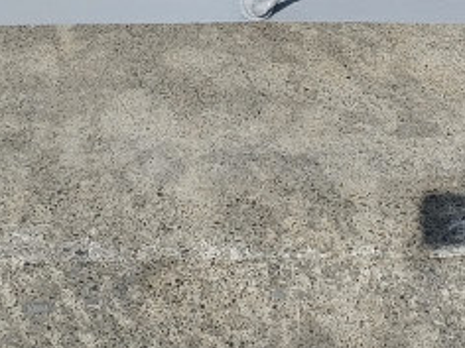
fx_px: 1424
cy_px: -364
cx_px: 347
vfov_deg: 12.2
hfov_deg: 18.4
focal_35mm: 106
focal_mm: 4.6
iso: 32
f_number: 1.8
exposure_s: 1/512
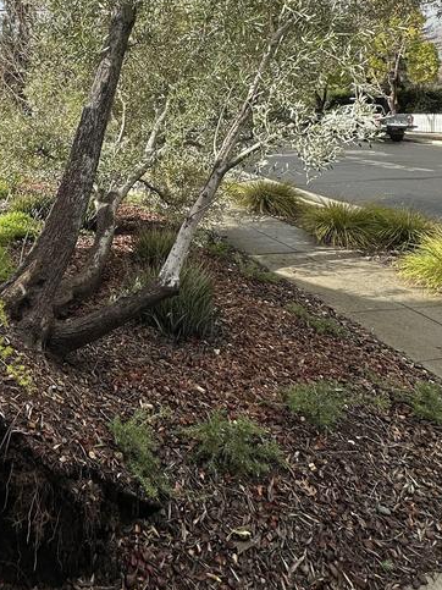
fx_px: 494
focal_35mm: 29
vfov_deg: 57.9
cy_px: 136
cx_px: 90
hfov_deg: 45.8
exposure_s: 1/831
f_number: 2.2
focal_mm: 2.22
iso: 40
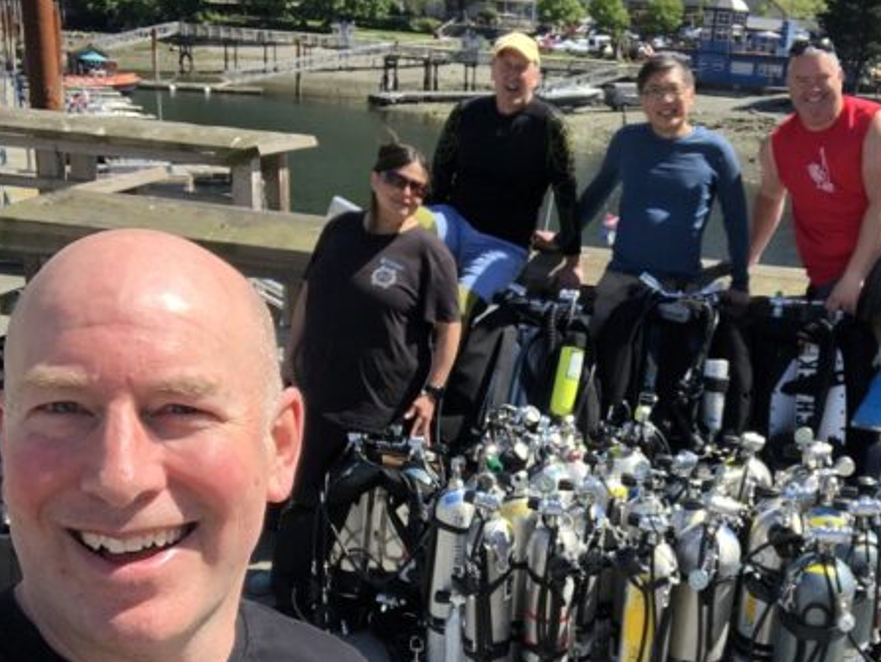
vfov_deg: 33.4
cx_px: 568
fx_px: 1095
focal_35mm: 43
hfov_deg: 43.4
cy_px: 438
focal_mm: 2.87
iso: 20
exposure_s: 1/1115
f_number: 2.2
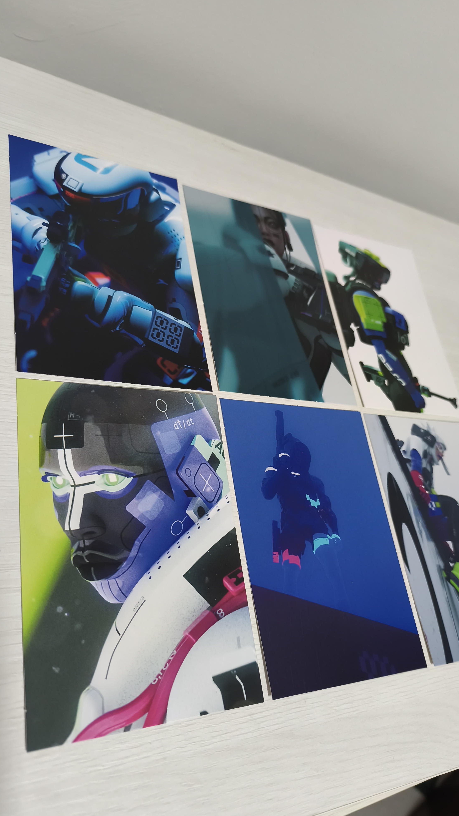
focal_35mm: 26
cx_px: 249
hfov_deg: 44.3
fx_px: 563
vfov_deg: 71.9
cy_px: 421
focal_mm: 6.14
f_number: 1.65
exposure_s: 1/20
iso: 2000
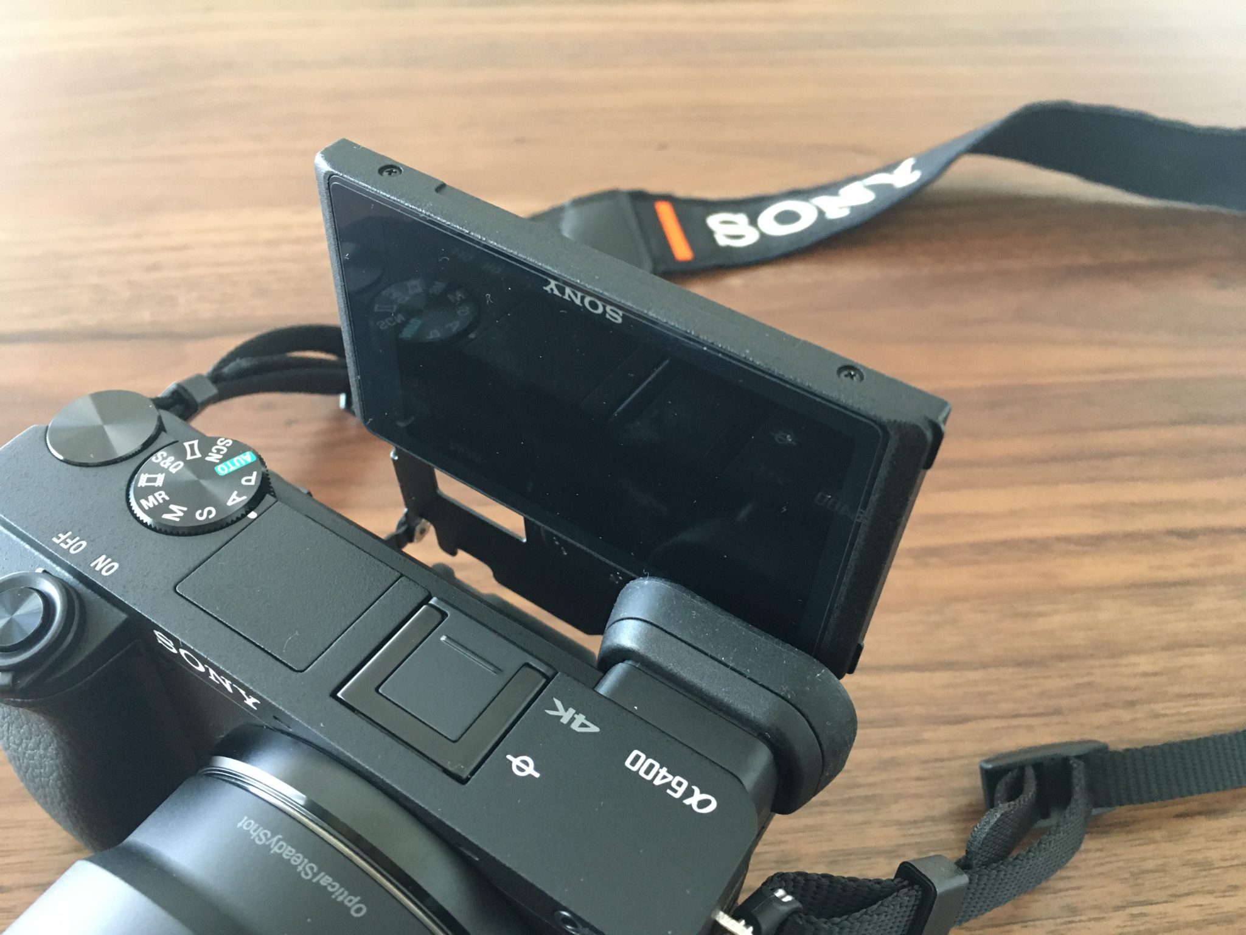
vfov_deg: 48.2
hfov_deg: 61.7
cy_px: 468
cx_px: 623
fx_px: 1044
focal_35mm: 29
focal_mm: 4.15
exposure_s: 1/30
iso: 200
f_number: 2.2
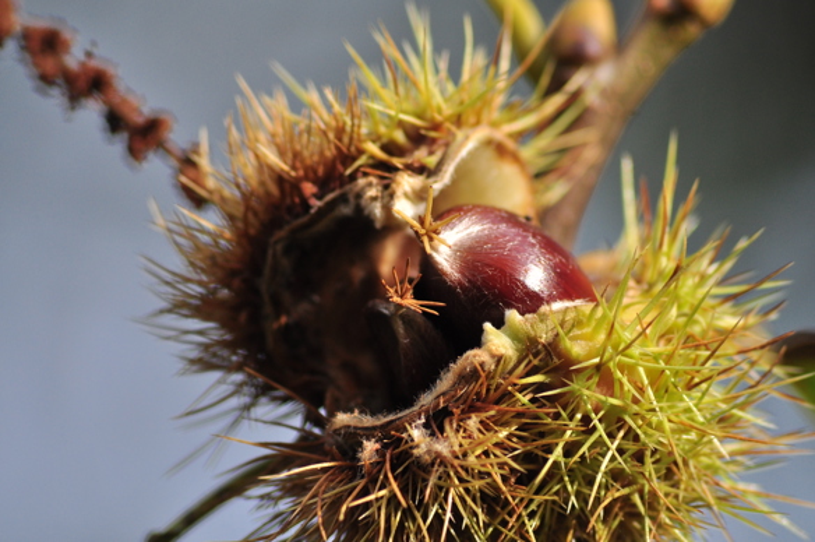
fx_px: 10176
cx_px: 408
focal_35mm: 450
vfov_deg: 3.0
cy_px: 271
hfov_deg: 4.6
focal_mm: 300
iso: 400
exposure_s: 1/500
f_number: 8
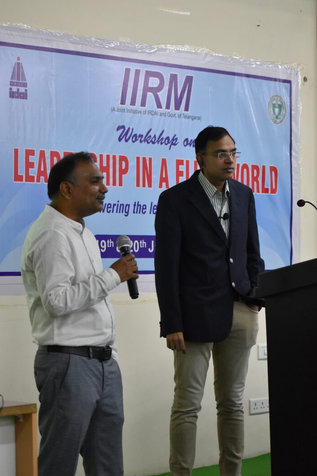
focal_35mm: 115
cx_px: 151
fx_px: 1518
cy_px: 233
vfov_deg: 17.8
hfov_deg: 11.9
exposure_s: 1/125
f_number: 4.5
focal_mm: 70
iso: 1600
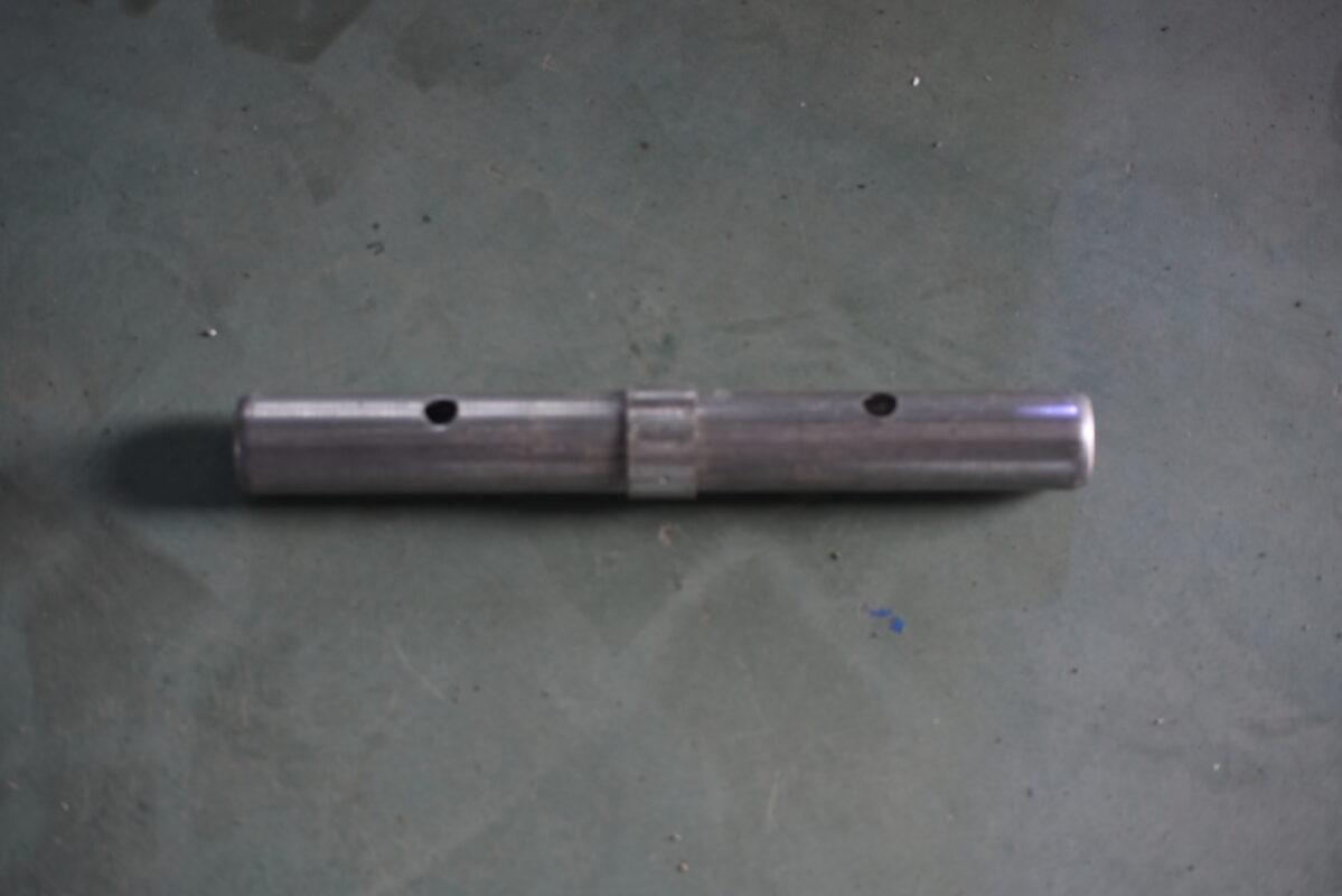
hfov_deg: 28.8
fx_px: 2610
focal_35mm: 70
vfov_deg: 19.5
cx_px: 671
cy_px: 448
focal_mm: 70
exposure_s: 1/8
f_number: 4.5
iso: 100
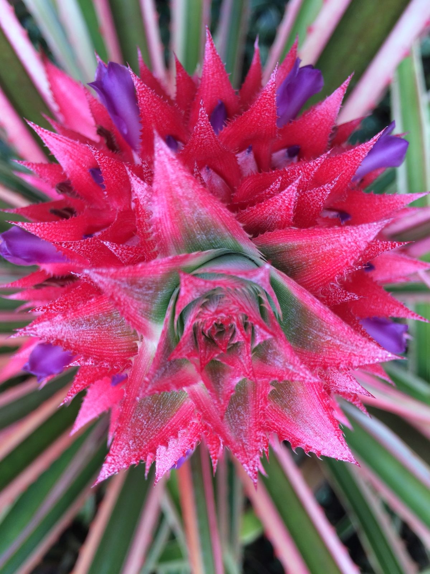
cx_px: 215
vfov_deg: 61.7
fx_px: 480
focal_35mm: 29
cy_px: 287
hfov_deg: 48.2
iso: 32
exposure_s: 1/60
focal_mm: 4.15
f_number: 2.2
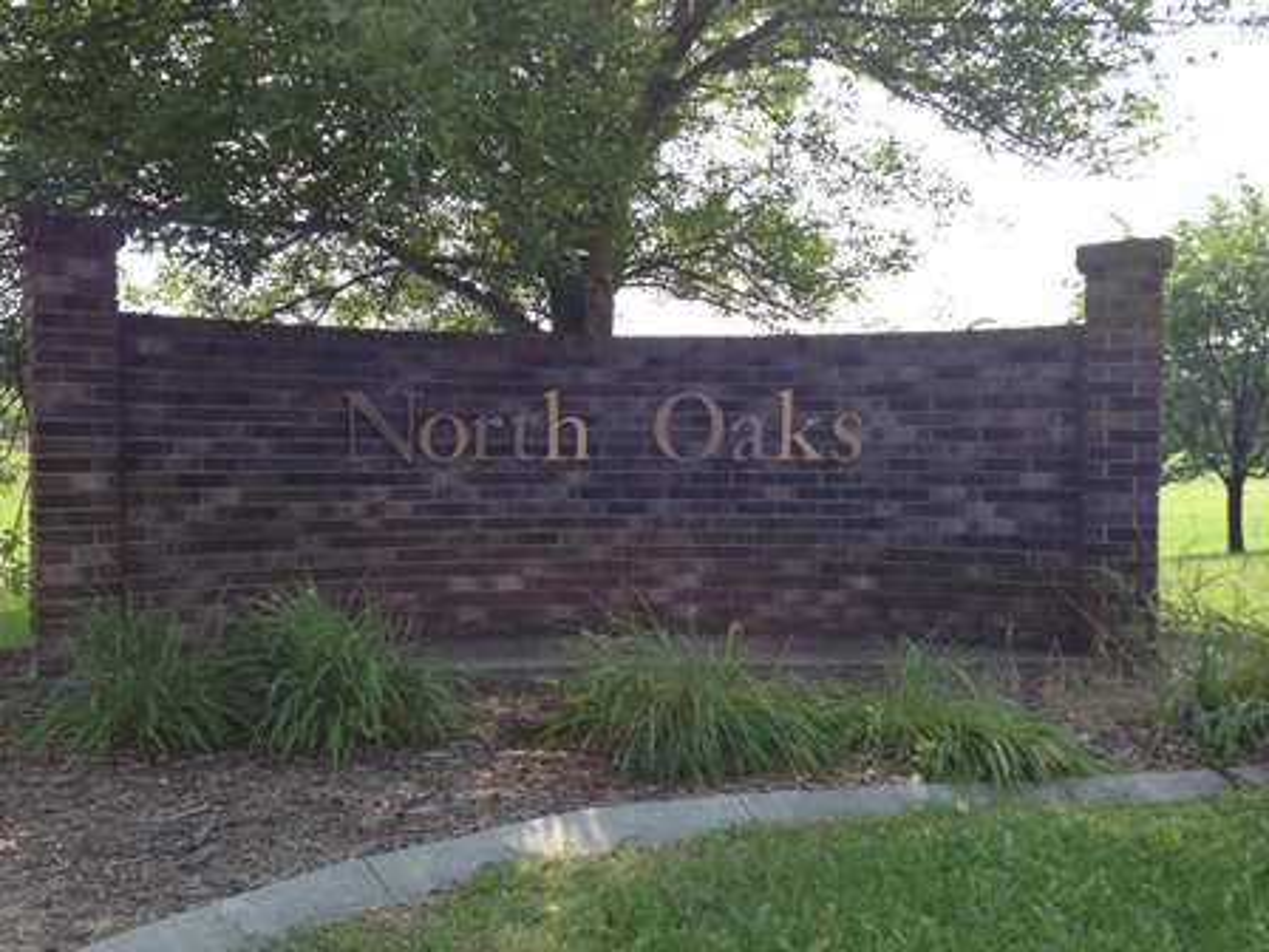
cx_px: 634
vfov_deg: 42.9
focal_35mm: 33
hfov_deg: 55.4
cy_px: 476
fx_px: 1210
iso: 50
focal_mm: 4.12
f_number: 2.4
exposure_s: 1/417
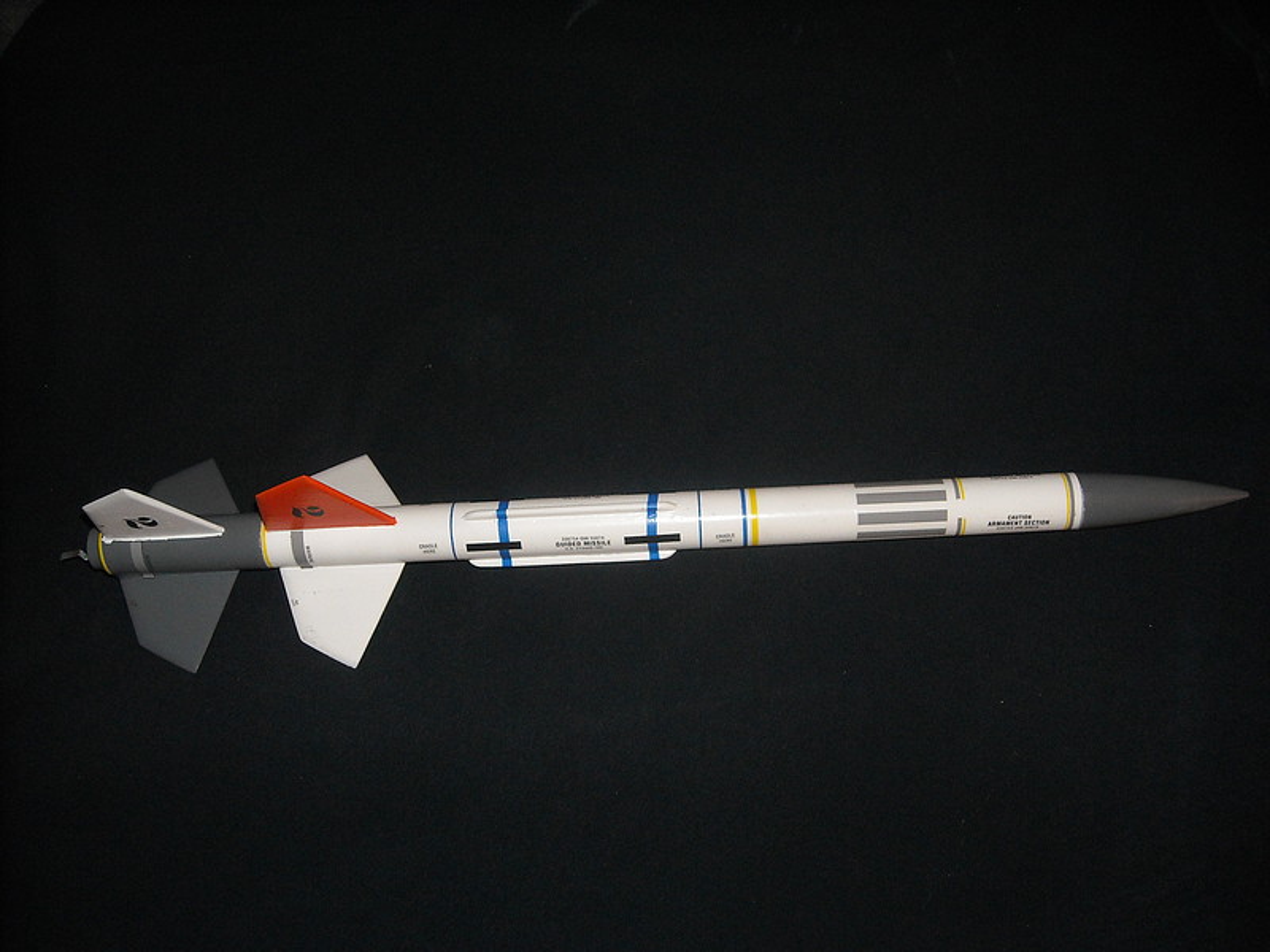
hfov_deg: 52.6
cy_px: 476
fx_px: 1284
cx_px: 635
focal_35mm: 35
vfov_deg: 40.7
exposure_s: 1/60
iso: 200
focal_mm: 5.7
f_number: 2.8
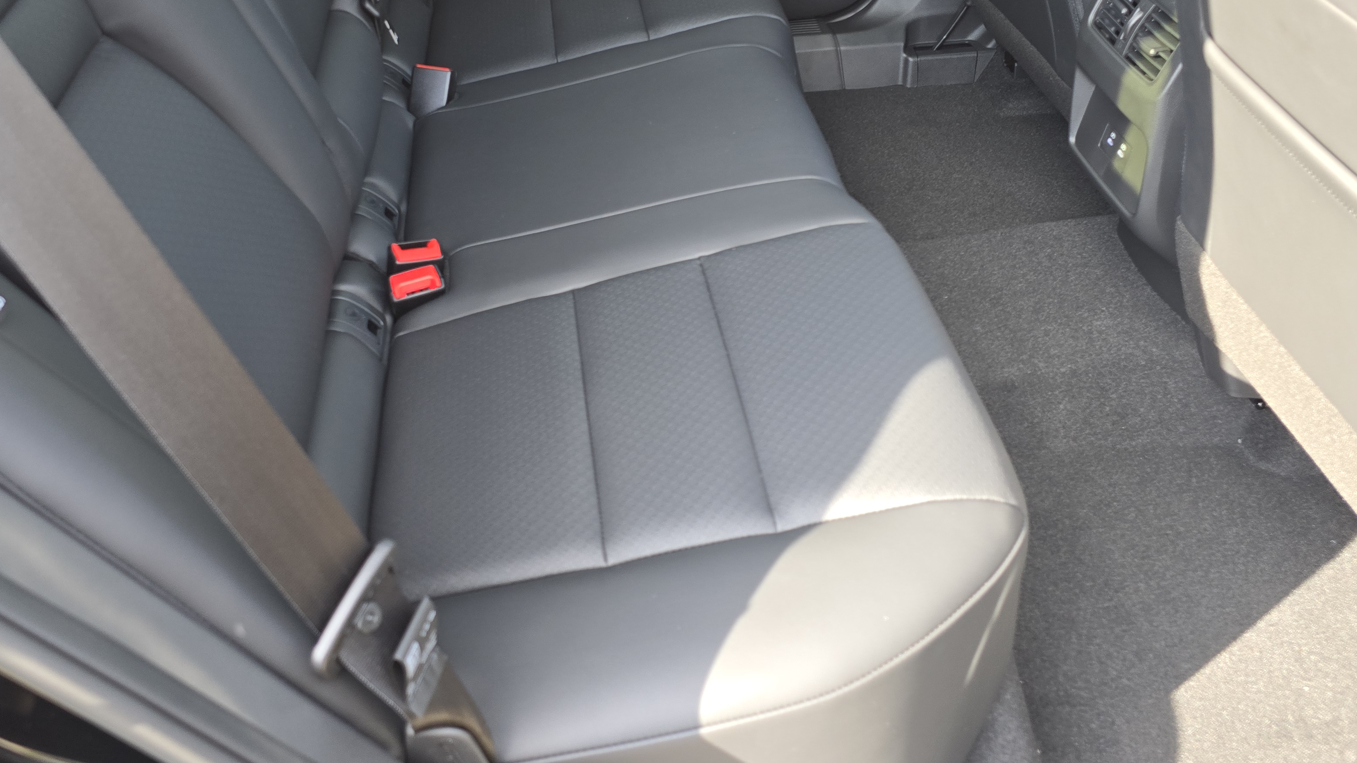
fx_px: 1151
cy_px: 189
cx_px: 591
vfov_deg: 35.8
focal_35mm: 32
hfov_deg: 60.8
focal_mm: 6.3
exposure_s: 1/180
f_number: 1.7
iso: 100
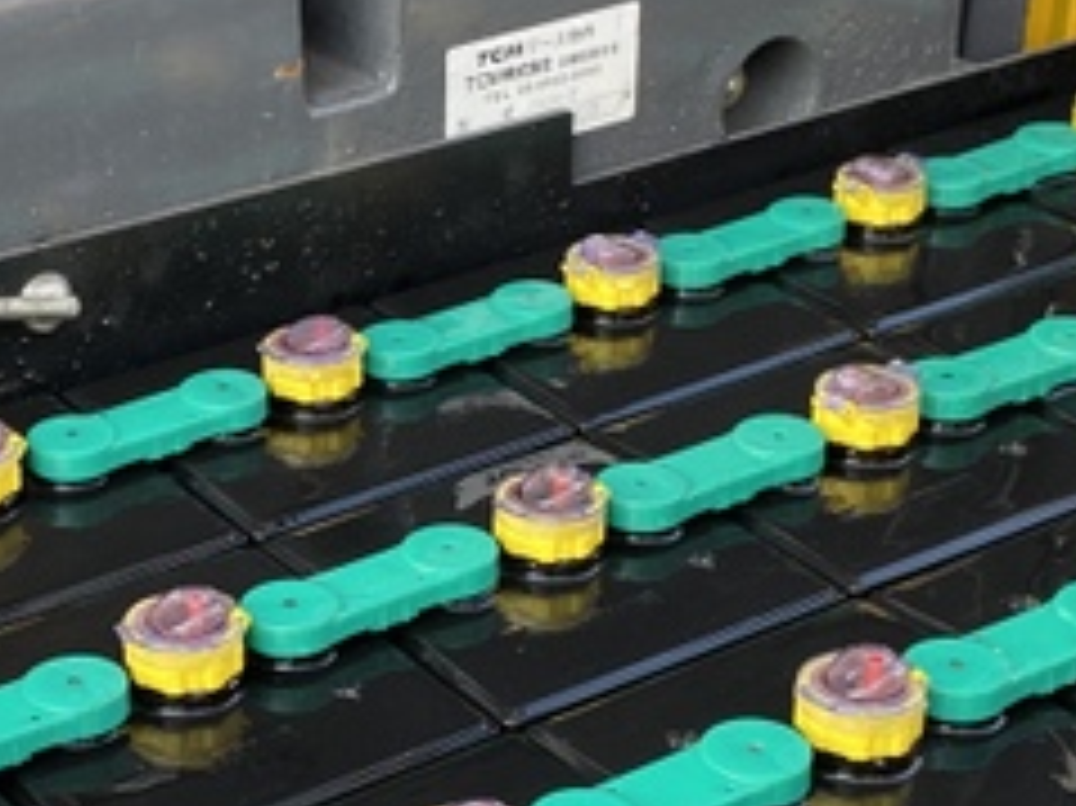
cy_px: 599
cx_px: 414
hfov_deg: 22.5
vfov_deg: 16.9
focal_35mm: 87
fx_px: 2703
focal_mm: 4.25
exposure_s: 1/121
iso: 80
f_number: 1.8
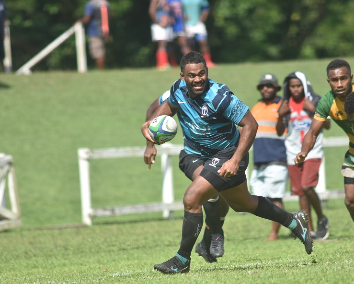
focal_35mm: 514
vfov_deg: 3.0
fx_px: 5388
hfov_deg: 3.8
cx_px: 205
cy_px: 142
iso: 250
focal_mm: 300
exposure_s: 1/2000
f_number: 4
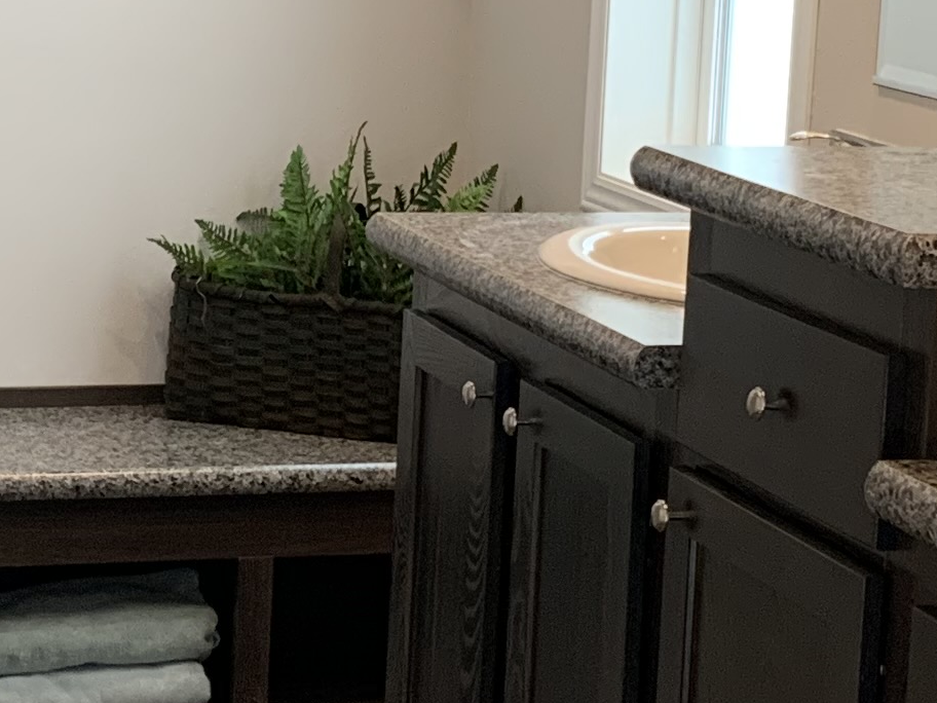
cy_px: 295
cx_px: 344
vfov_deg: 12.9
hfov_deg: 17.1
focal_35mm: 115
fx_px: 3113
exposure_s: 1/60
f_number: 1.8
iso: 100
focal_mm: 4.25
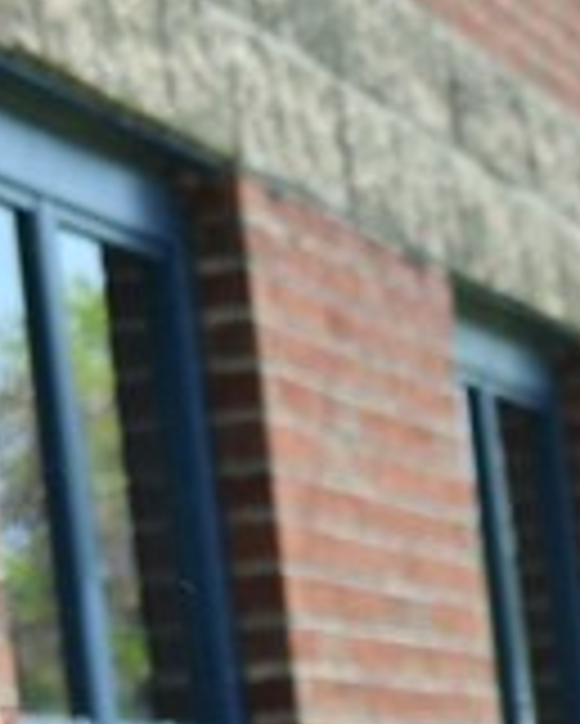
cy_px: 1392
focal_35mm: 286
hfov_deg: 5.2
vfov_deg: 6.6
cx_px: 1655
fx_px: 6131
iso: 100
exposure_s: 1/160
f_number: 6.3
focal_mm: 32
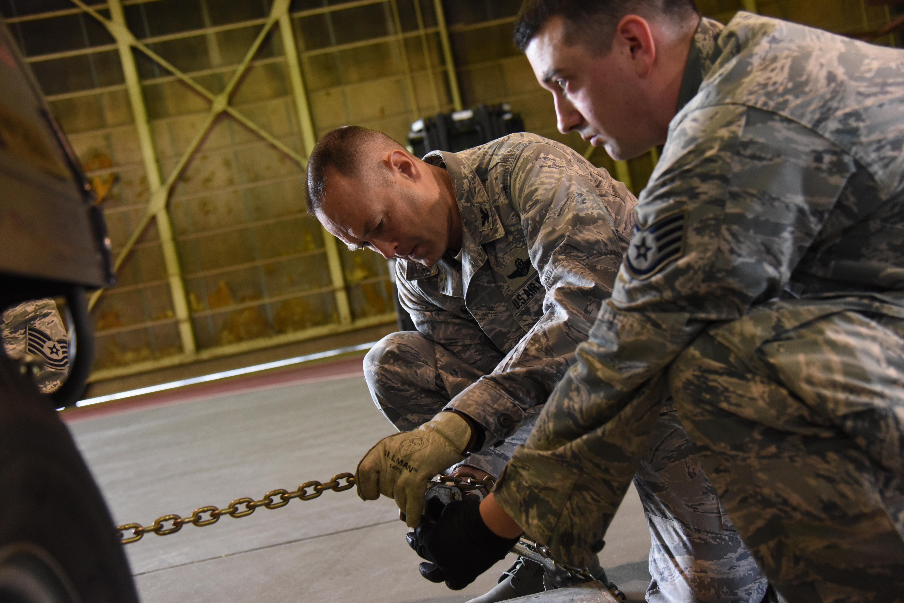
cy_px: 302
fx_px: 1005
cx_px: 452
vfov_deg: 33.4
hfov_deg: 48.4
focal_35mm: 40
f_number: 4
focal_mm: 40
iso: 2800
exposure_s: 1/200
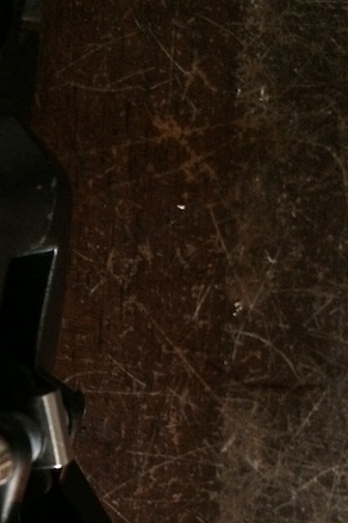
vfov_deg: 35.8
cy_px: 361
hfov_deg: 23.7
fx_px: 799
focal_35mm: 55
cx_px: 18
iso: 400
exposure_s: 1/15
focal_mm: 4.15
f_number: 2.2
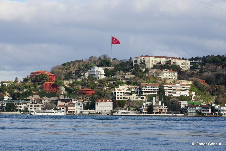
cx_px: 113
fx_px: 797
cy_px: 76
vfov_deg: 10.8
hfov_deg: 16.1
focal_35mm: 127
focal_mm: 127
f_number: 7.1
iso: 100
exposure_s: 1/200
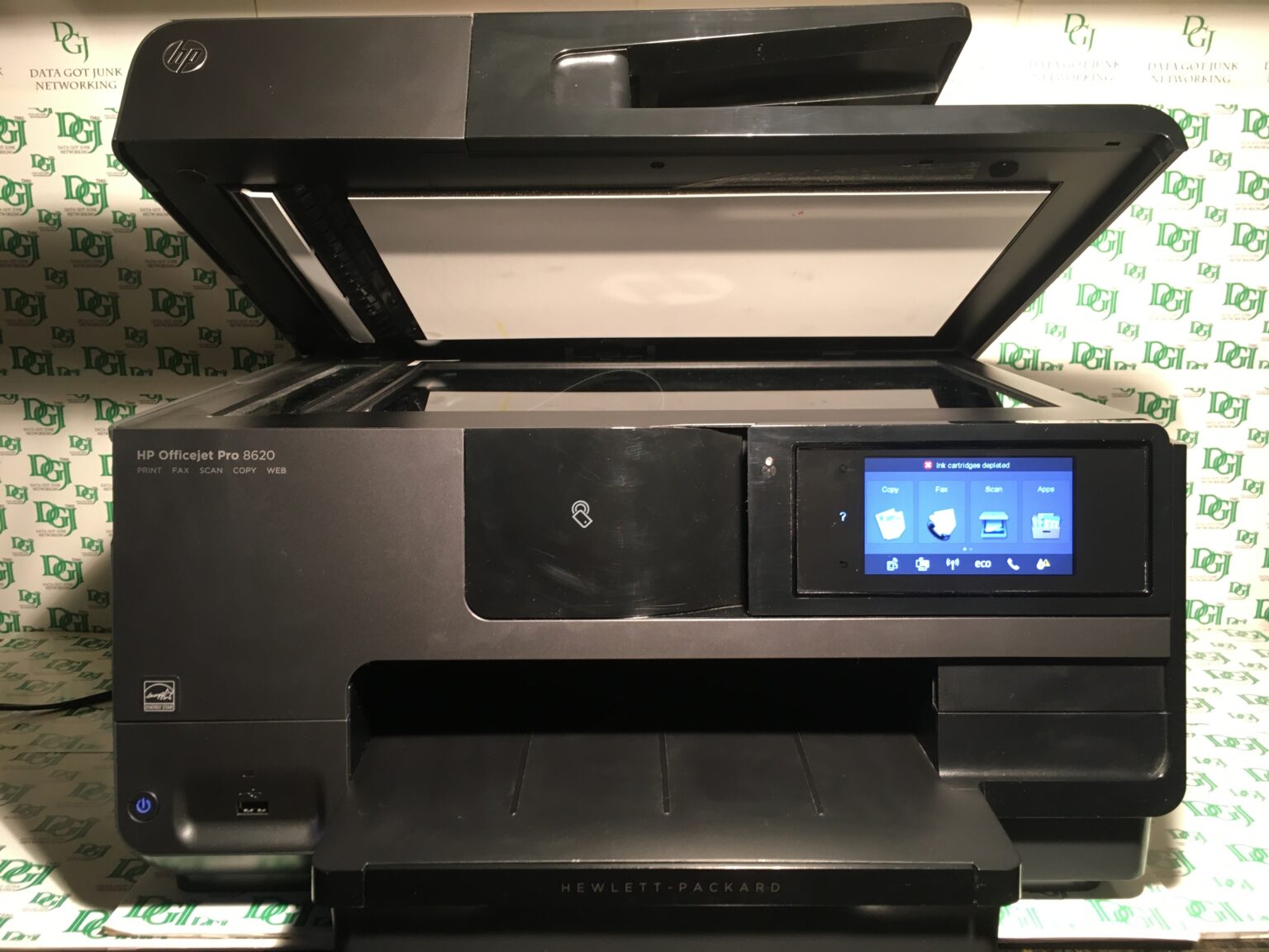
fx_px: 1063
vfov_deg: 48.2
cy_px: 476
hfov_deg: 61.7
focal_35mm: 29
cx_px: 634
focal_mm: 4.15
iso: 80
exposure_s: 1/30
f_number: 2.2
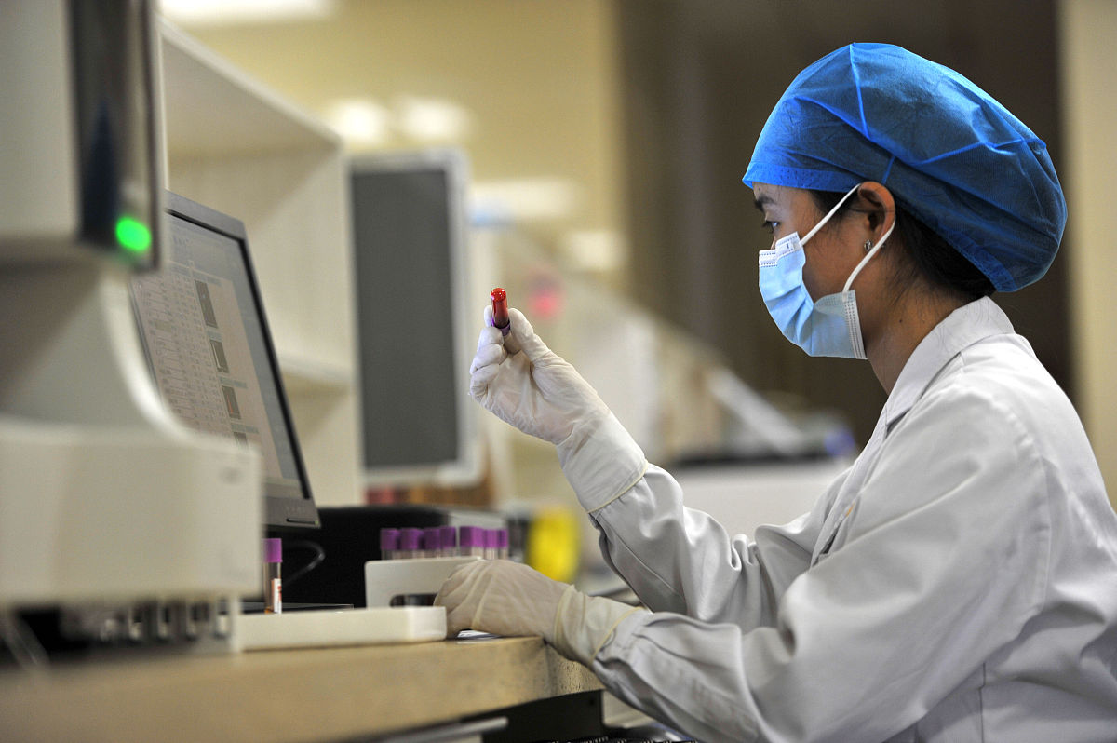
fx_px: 3782
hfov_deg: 16.8
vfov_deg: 11.2
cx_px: 558
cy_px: 372
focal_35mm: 122
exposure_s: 1/80
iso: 500
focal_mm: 122
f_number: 2.8
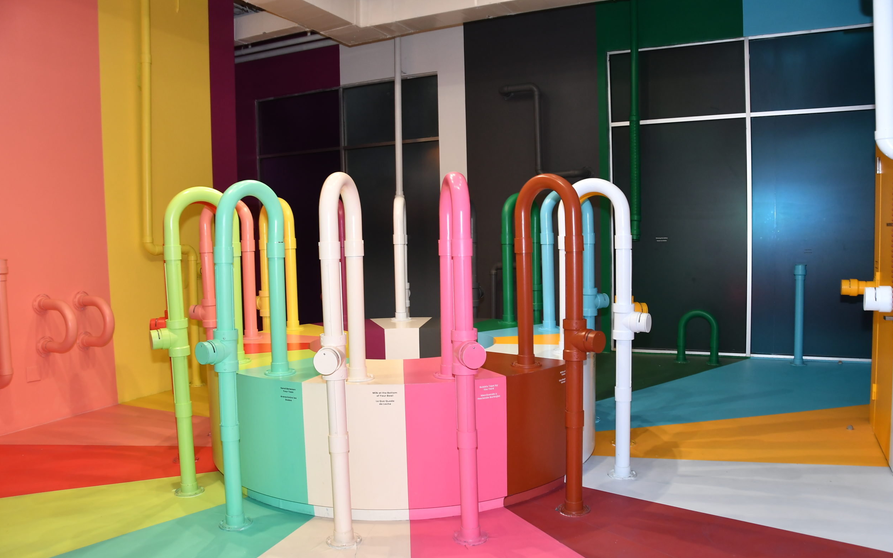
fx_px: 682
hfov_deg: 66.5
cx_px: 452
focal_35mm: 28
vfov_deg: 44.5
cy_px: 288
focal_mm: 18
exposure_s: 1/60
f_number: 6.3
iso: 640
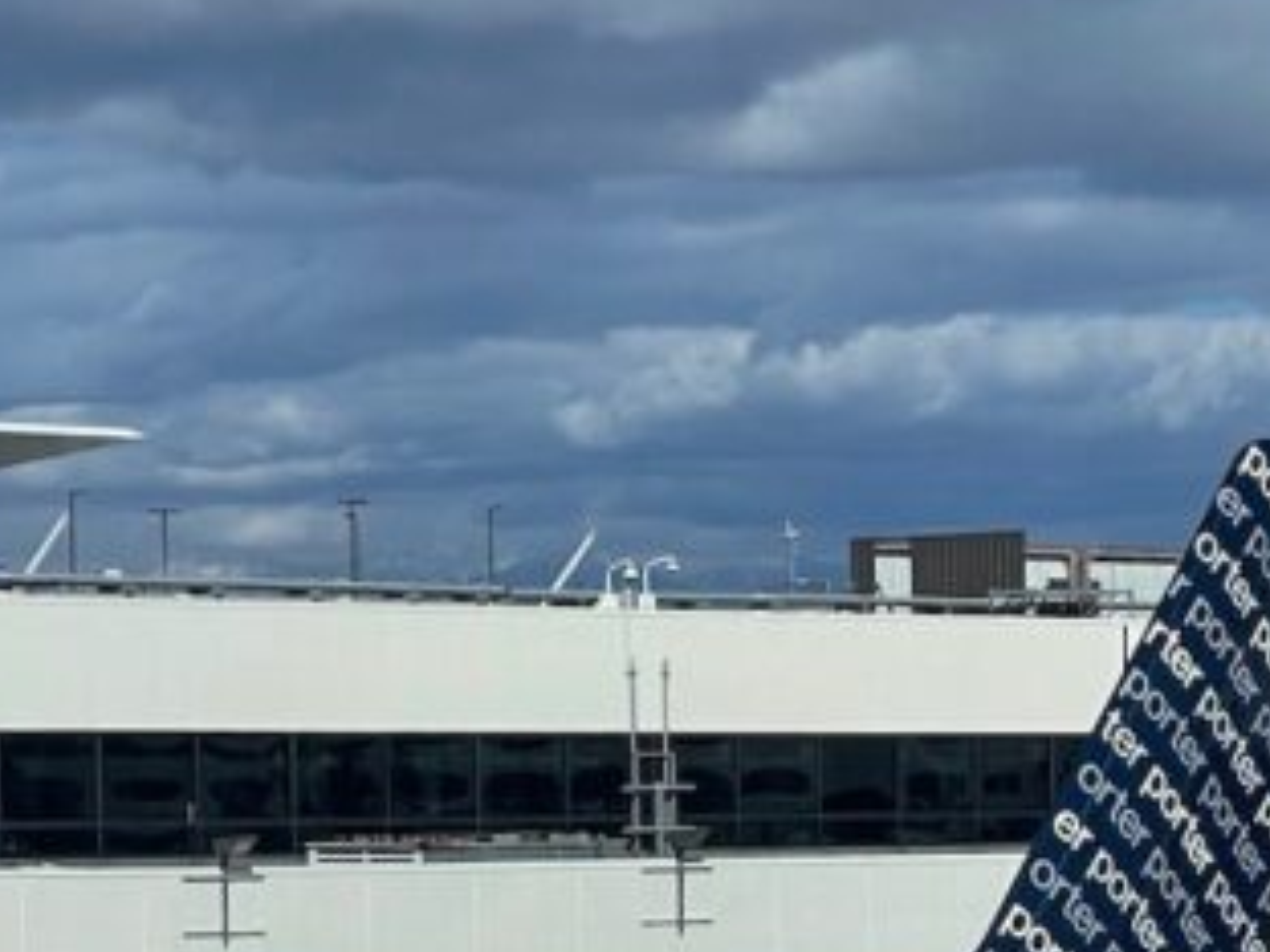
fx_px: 7705
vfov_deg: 7.0
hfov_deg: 9.4
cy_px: 1127
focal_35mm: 210
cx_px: 924
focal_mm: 7.5
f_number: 2.2
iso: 20
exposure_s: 1/1143
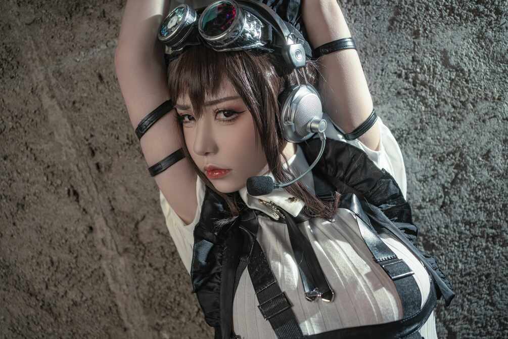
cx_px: 254
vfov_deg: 37.9
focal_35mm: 35
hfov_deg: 54.4
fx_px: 494
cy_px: 170
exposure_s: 1/15
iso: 200
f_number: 3.2
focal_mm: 35
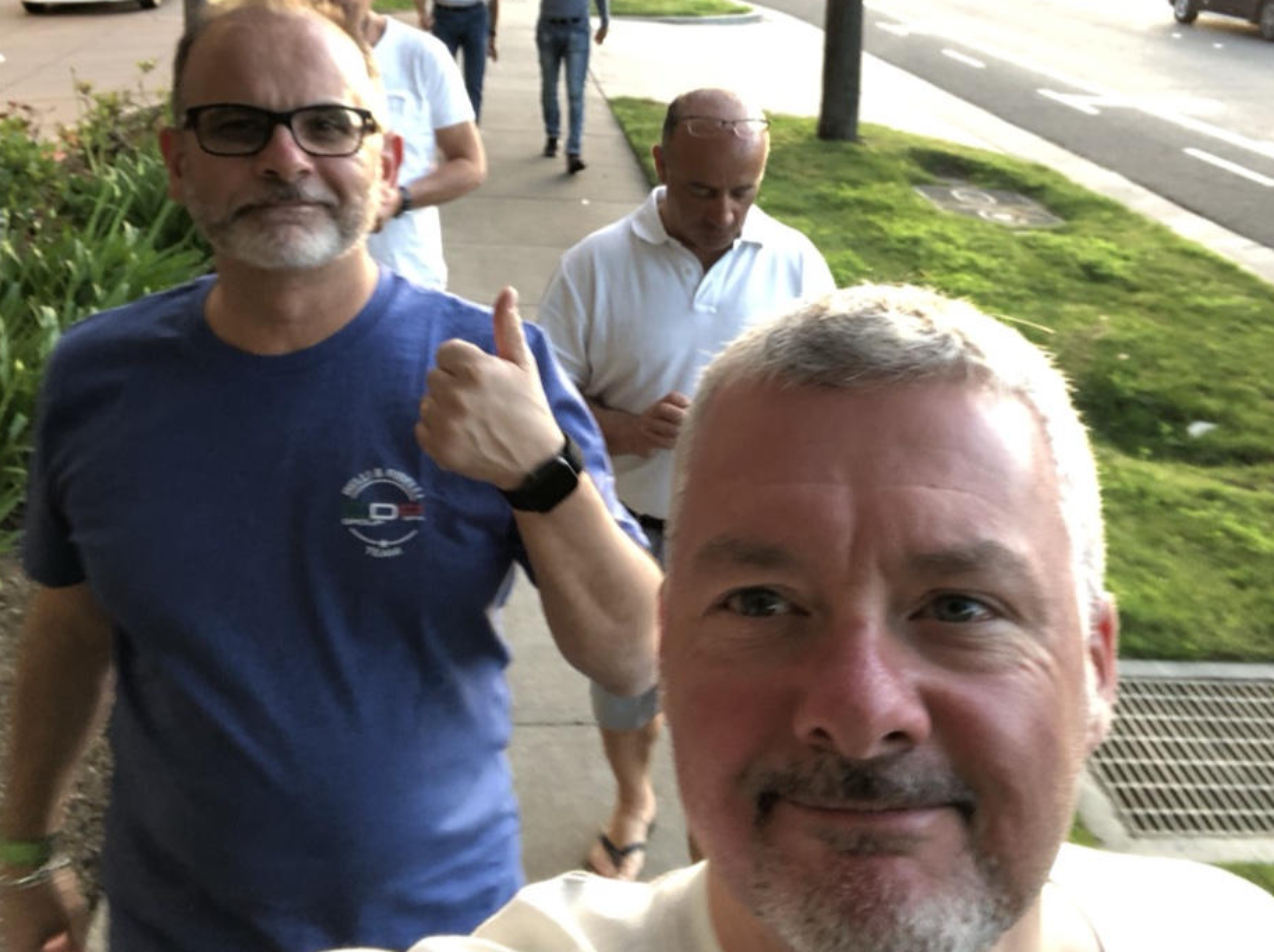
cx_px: 697
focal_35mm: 42
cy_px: 337
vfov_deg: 34.0
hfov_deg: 44.8
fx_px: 1544
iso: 100
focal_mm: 2.87
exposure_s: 1/60
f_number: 2.2
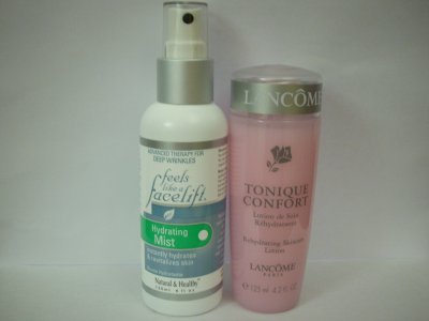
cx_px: 214
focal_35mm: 37
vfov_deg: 38.7
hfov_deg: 50.1
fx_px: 459
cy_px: 160
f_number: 2.8
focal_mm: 6.2
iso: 200
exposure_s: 1/5.7
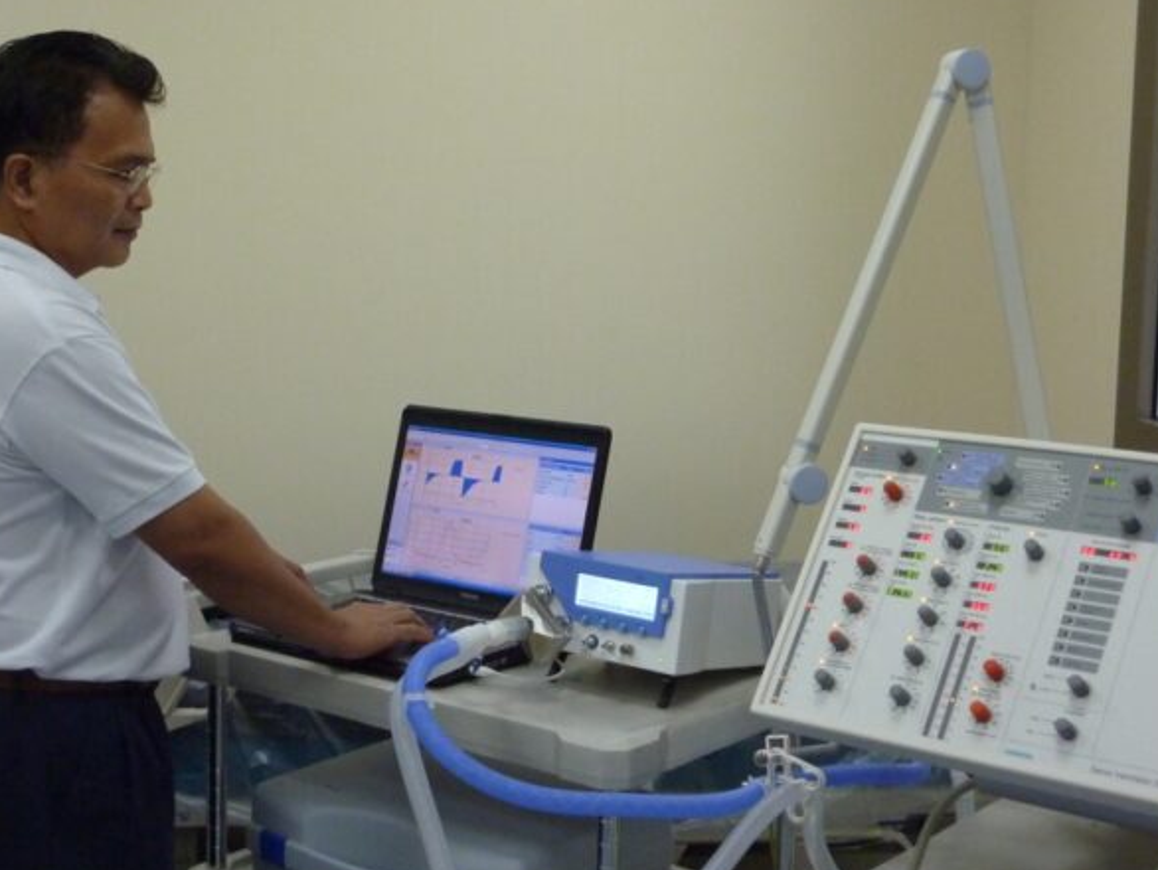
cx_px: 551
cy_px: 390
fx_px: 1841
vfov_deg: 26.6
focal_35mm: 55
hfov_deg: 34.9
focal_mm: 6.9
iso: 400
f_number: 3.7
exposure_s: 1/30
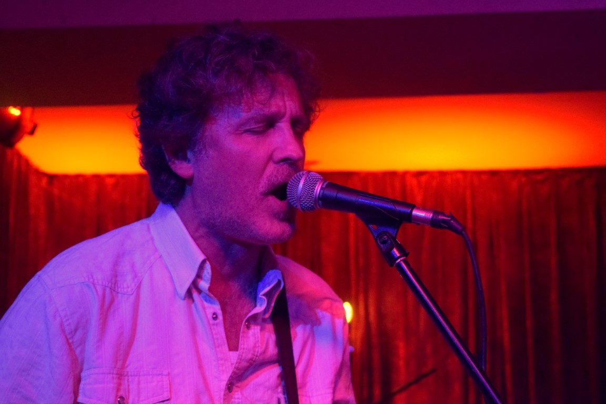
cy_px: 202
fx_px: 1313
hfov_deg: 26.0
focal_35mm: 78
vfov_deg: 17.5
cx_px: 303
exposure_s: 1/60
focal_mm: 52
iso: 4500
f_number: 5.6
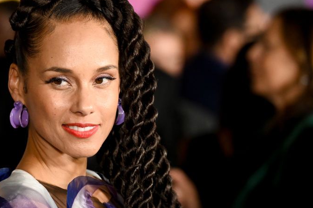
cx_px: 92
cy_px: 115
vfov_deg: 4.5
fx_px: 2658
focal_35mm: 306
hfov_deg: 6.7
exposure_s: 1/400
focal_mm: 200
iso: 4000
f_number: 4
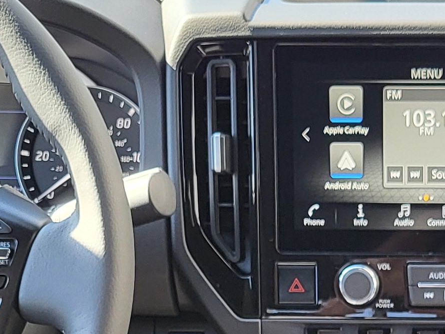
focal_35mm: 117
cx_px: 412
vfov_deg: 11.6
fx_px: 1504
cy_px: 638
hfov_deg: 16.6
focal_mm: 5.4
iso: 80
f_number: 1.8
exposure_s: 1/120
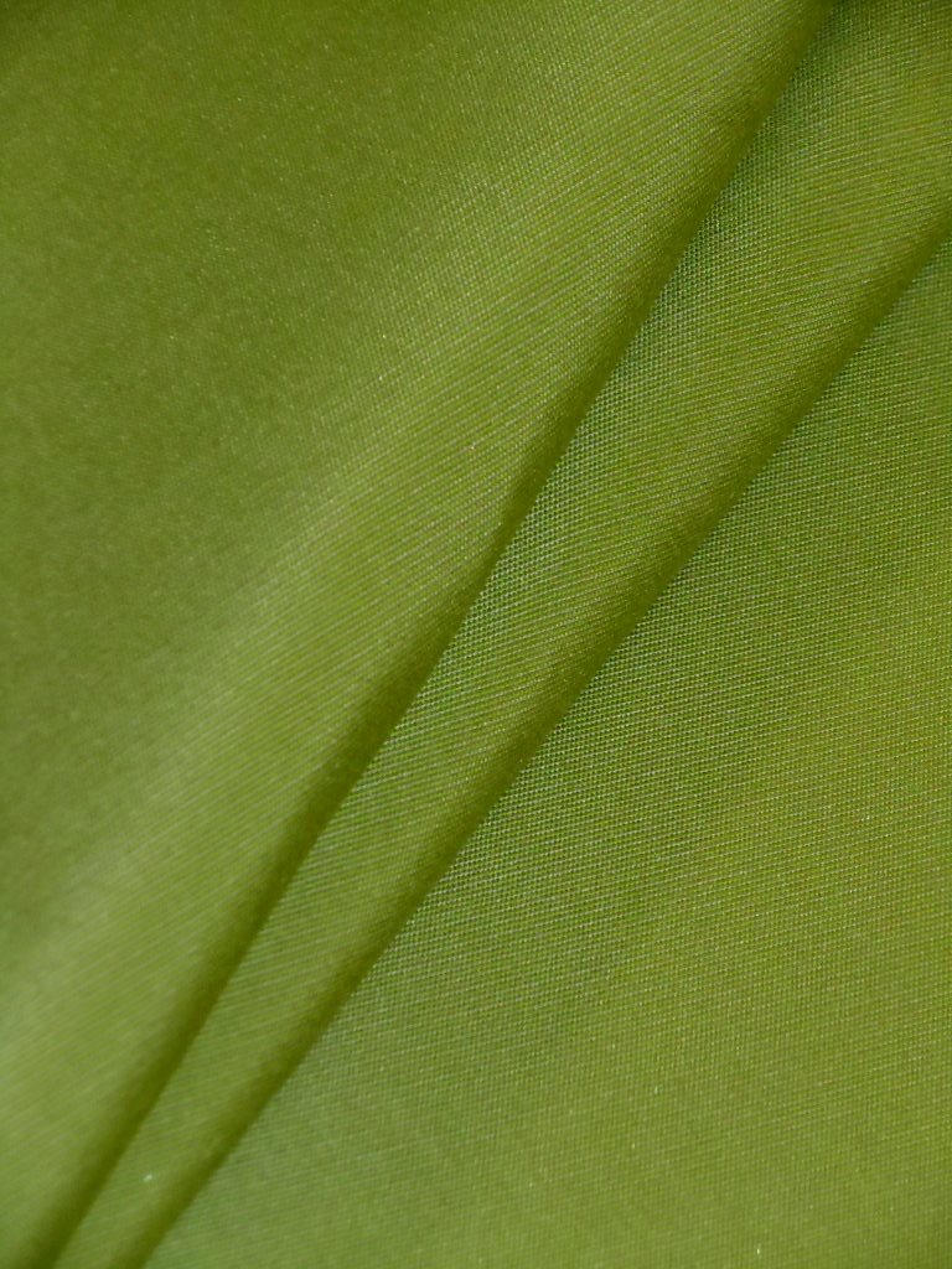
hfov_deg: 10.5
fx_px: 5170
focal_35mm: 141
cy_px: 634
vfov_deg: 14.0
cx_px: 476
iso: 1000
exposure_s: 1/200
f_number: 5.5
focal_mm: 25.3
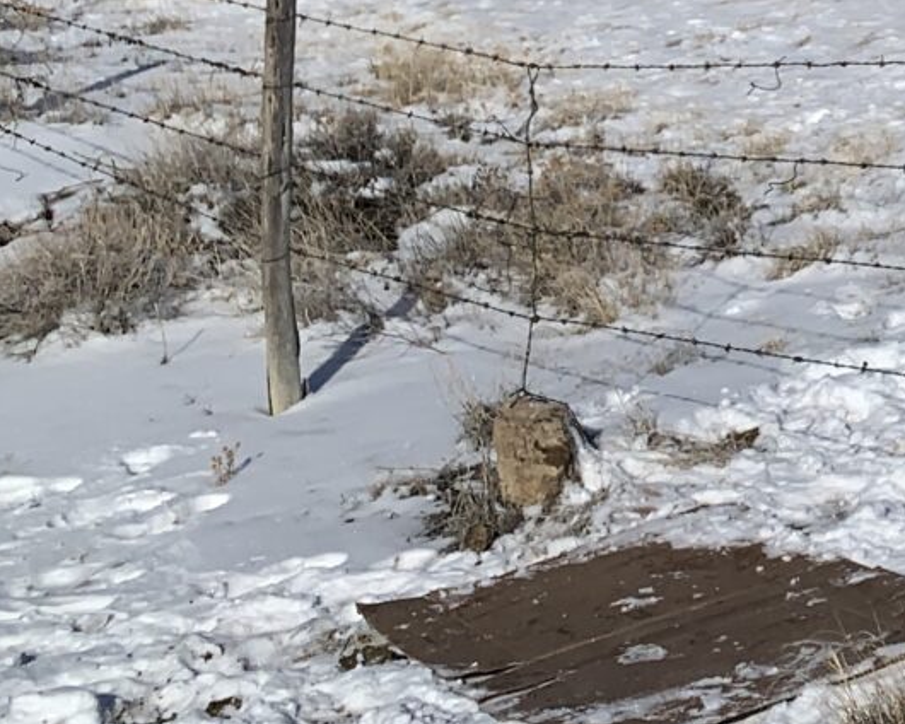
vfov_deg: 14.5
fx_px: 2625
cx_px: 1595
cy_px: -396
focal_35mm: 98
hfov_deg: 16.6
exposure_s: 1/8000
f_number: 1.8
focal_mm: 4.25
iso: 25
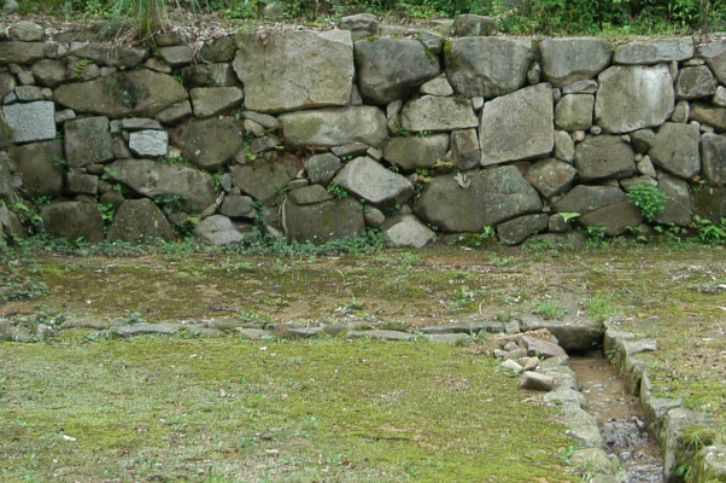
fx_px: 1813
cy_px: -42
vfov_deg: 14.8
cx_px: 449
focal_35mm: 90
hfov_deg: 22.6
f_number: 4.5
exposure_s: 1/80
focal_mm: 24
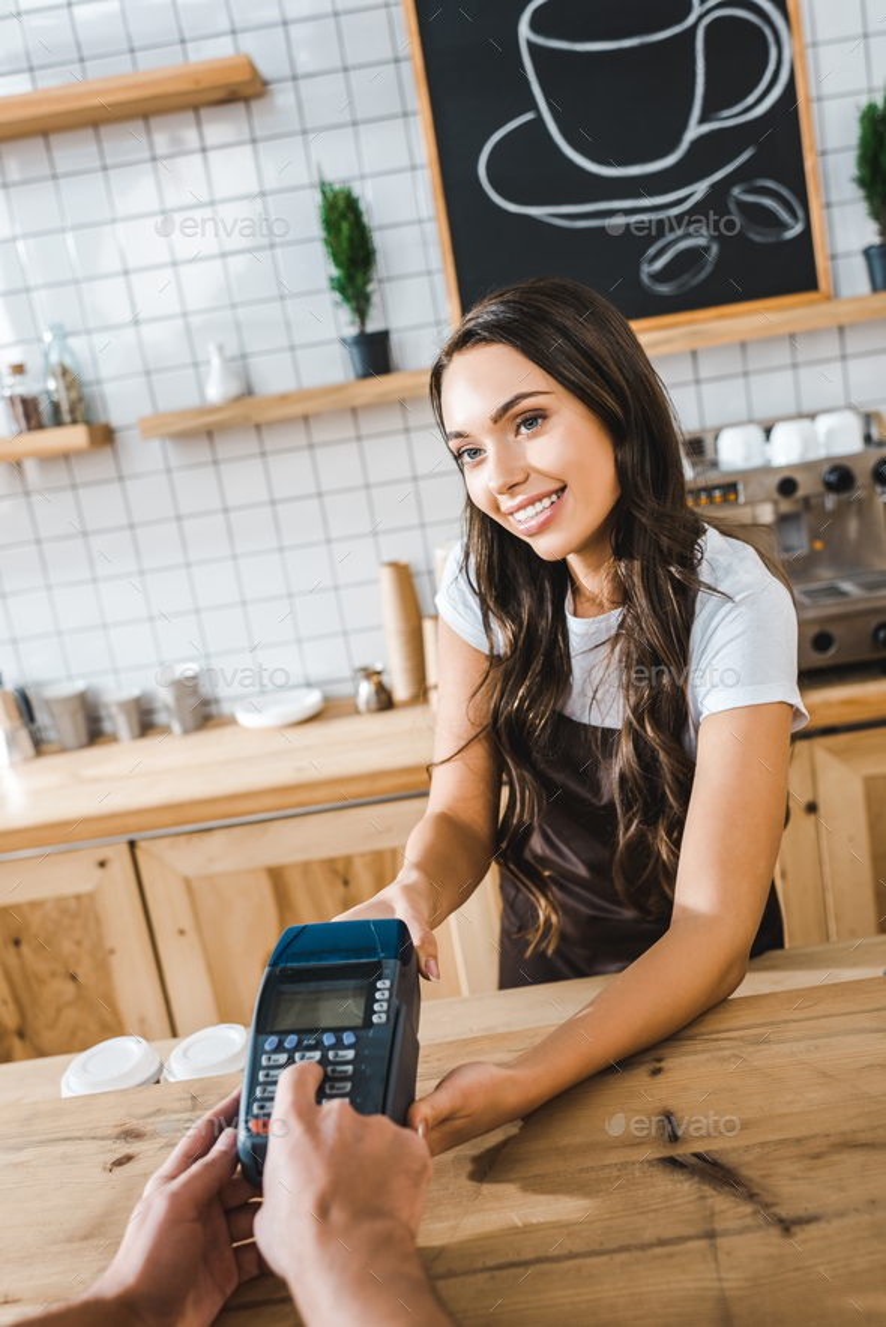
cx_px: 443
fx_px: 1291
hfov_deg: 37.9
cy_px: 664
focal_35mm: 35
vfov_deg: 54.4
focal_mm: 35
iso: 200
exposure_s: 1/200
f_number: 3.5
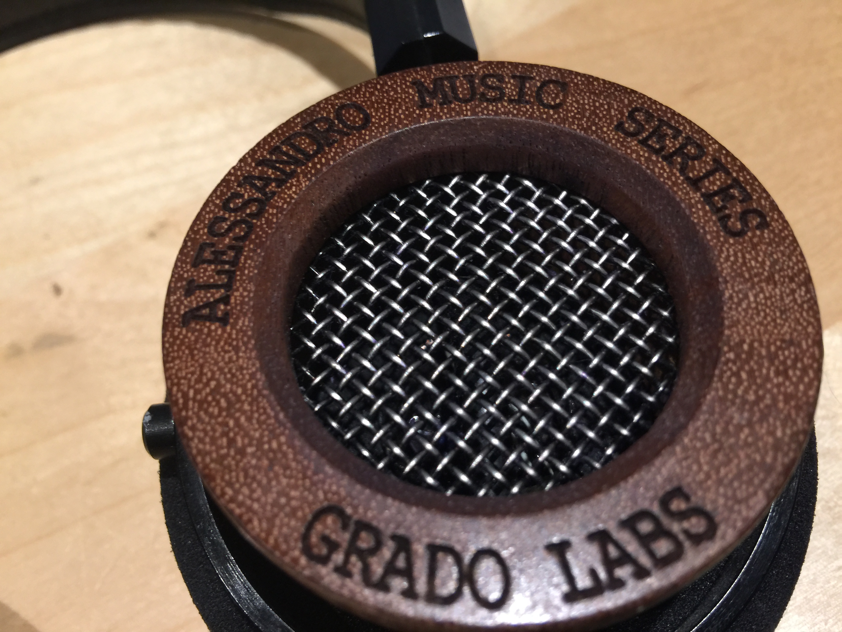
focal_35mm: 29
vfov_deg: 48.2
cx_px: 421
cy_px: 316
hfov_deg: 61.7
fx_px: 705
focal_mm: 4.15
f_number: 2.2
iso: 80
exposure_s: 1/17
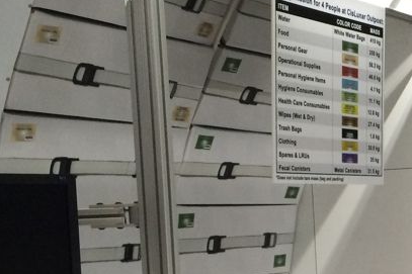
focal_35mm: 89
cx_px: 493
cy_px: 302
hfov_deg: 21.3
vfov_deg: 15.0
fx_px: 1018
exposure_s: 1/30
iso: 50
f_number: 2.2
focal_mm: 4.15
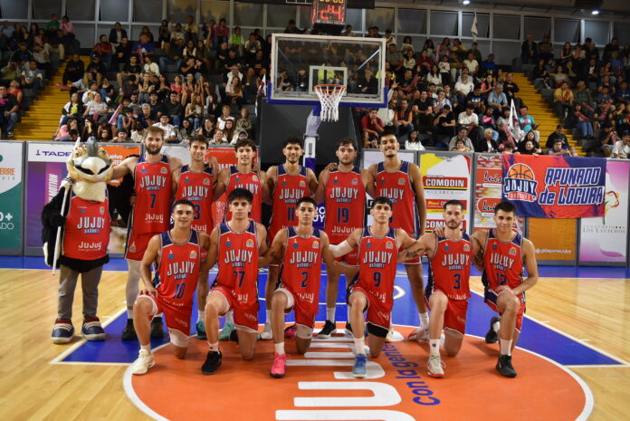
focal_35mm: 34
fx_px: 604
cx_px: 315
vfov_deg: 38.4
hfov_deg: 55.1
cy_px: 210
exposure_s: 1/80
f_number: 4.5
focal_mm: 23
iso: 400
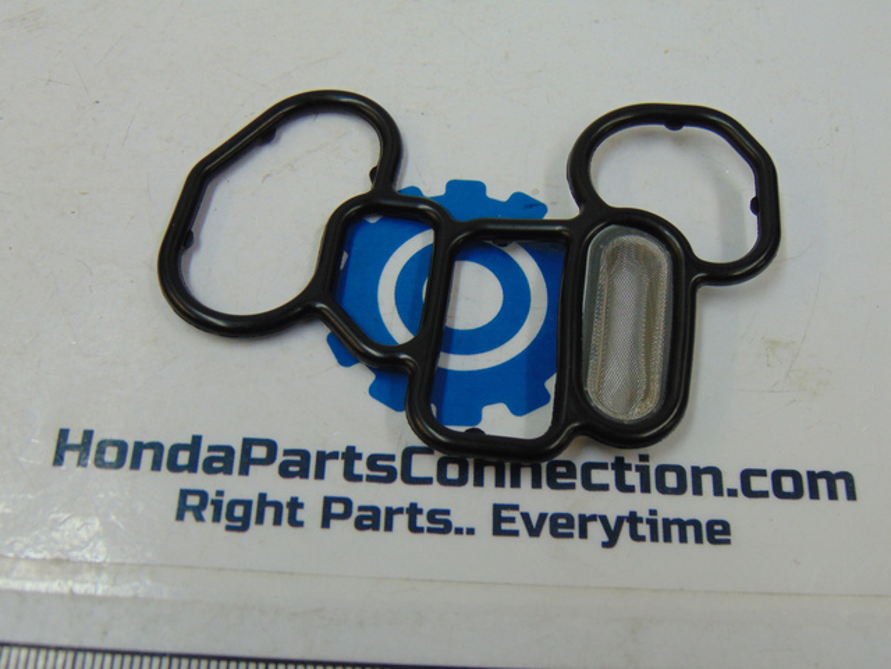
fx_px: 1081
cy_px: 334
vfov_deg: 34.3
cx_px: 446
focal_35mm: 42
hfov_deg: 44.8
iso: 100
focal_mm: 7.6
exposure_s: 1/50
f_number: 3.3
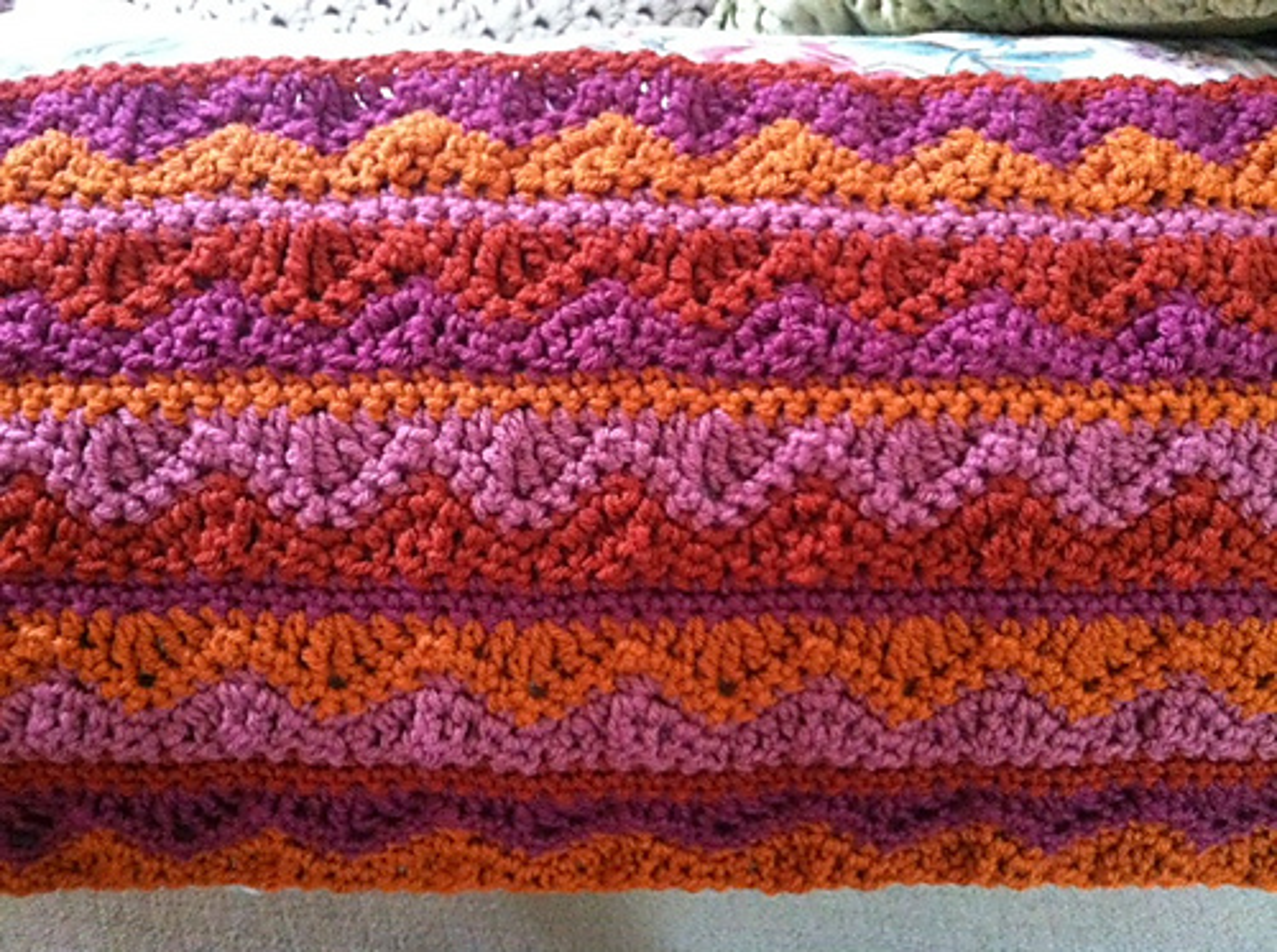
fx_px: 1289
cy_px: 476
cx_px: 638
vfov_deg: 40.6
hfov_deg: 52.7
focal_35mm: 35
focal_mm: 3.85
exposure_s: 1/15
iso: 1000
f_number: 2.8
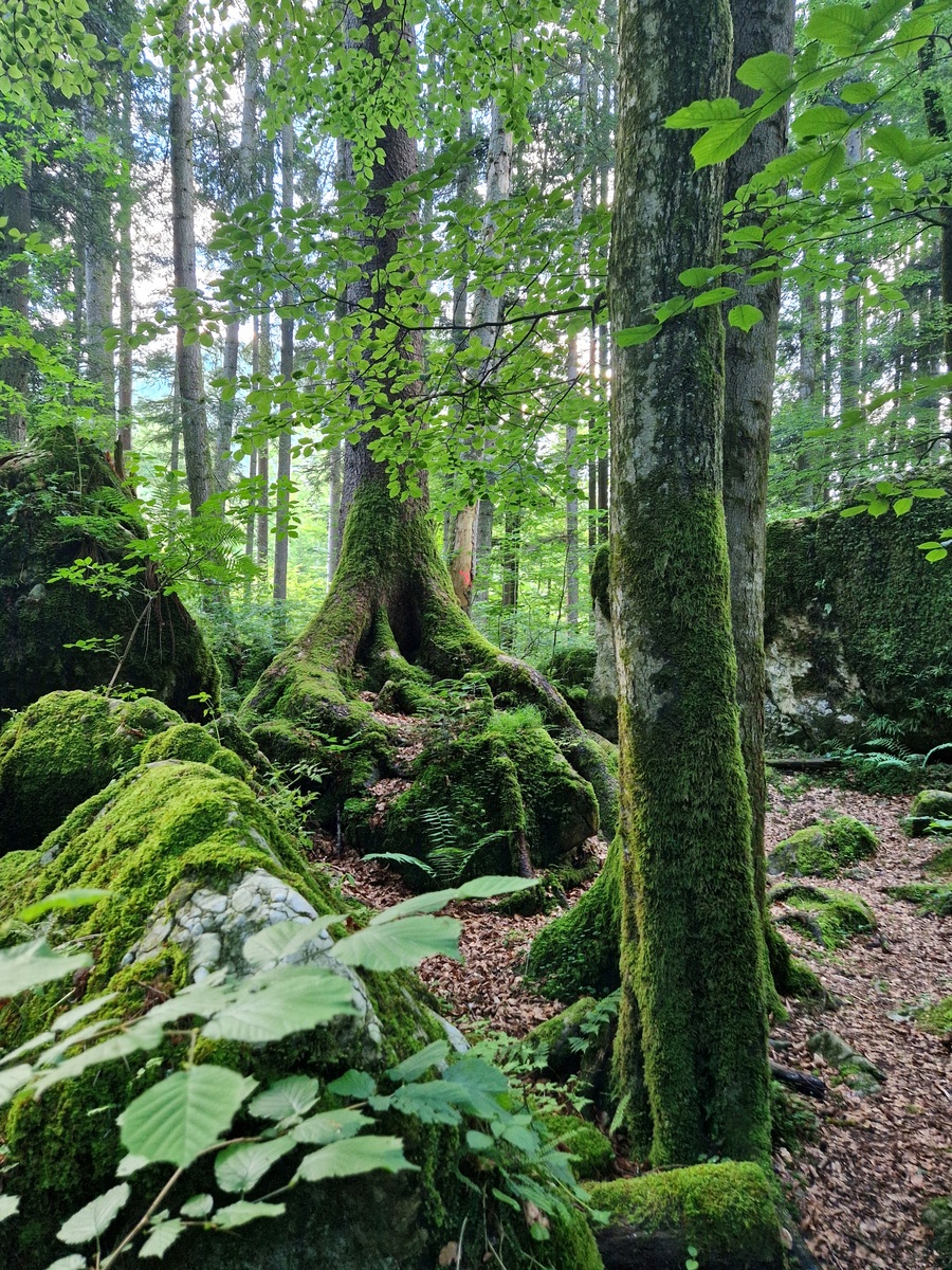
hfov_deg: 58.9
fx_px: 843
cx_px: 476
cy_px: 635
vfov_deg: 73.9
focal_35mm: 23
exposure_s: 1/100
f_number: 1.8
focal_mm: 5.4
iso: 400
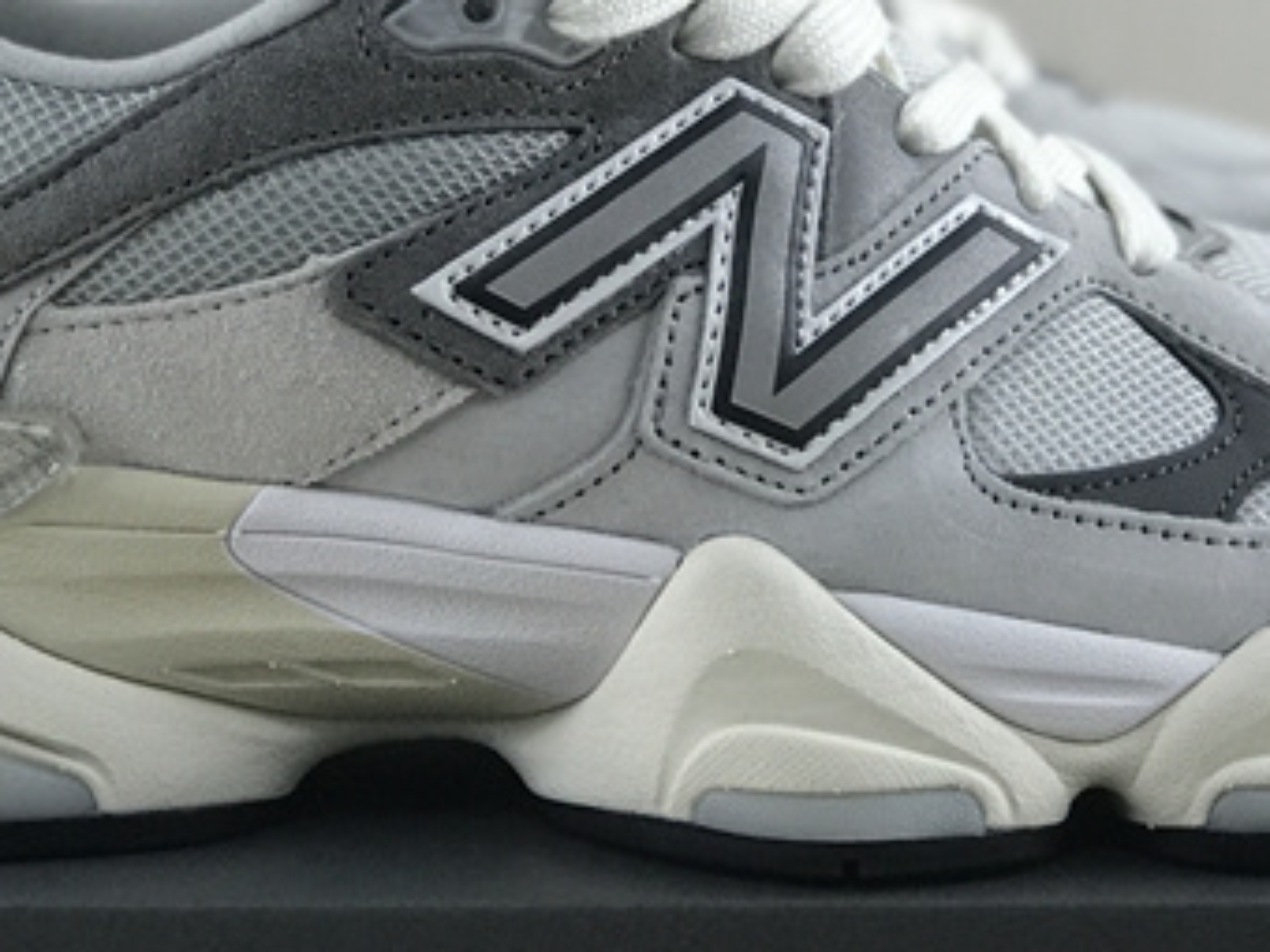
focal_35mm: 124
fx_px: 4549
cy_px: 177
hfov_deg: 15.9
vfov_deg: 11.9
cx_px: 661
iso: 50
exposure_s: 1/50
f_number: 2.8
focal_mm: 6.6
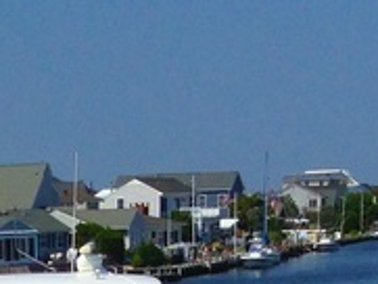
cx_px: 4
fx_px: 2174
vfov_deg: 6.9
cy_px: 767
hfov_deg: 9.9
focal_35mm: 199
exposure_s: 1/4184
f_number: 2.4
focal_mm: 4.12
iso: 50
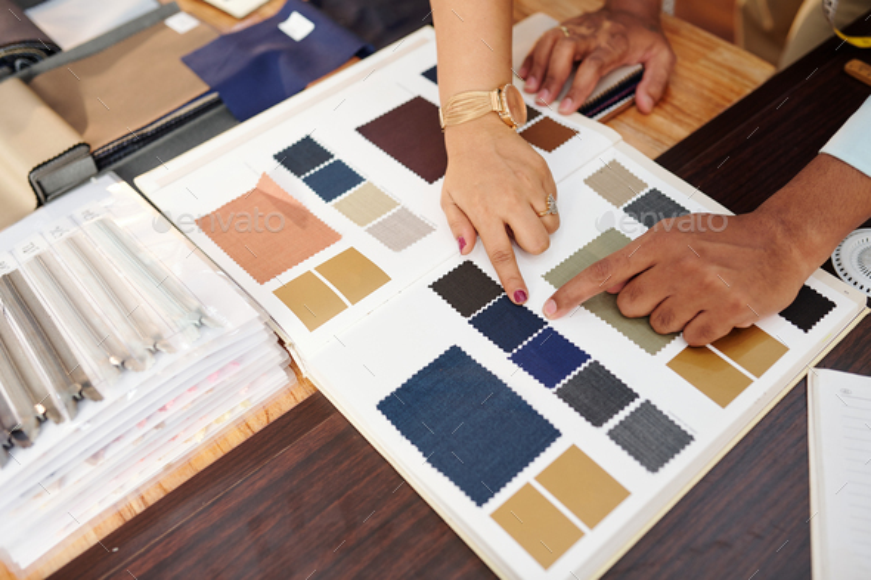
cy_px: 290
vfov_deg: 37.8
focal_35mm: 35
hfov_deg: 54.4
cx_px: 436
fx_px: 847
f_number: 2.5
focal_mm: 35
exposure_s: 1/200
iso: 200
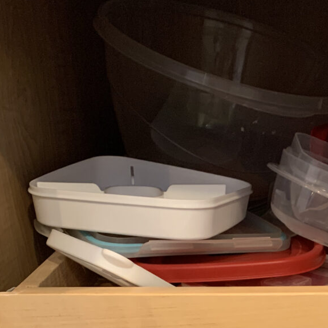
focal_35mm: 64
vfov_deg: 24.1
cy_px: 407
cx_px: 264
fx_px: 686
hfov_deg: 26.4
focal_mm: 4.25
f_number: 1.8
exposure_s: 1/40
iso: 400
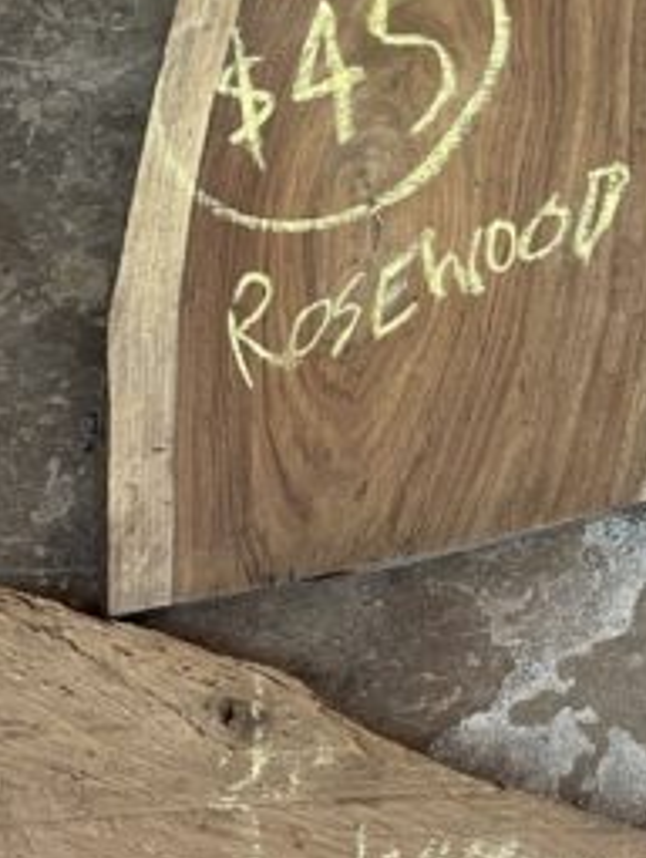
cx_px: 871
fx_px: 2358
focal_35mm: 95
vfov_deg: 20.6
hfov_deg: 14.8
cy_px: 510
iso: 80
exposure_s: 1/60
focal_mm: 4.2
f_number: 1.6
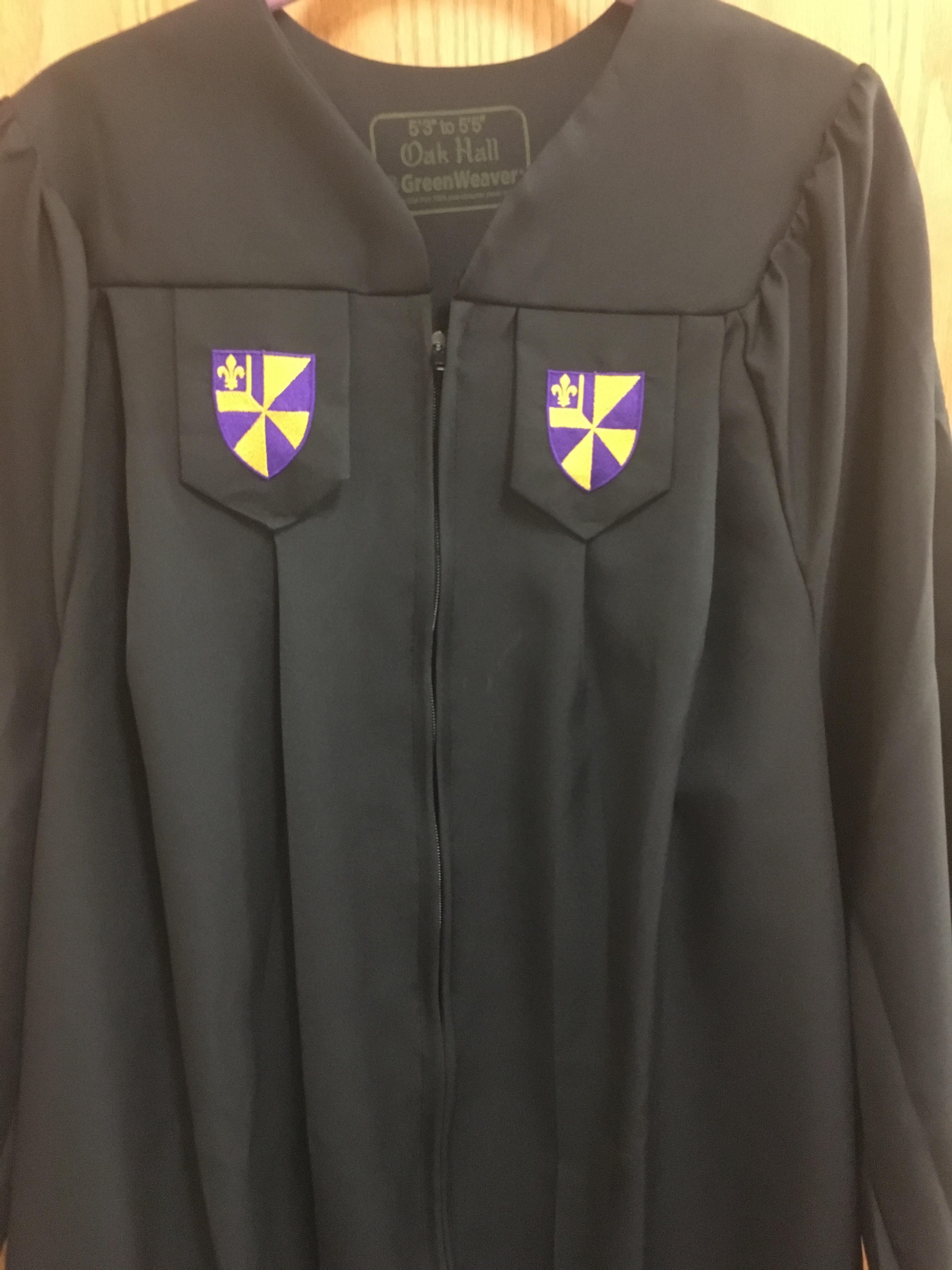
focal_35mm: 29
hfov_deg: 48.2
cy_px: 635
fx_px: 1063
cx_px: 476
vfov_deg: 61.7
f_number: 2.2
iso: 320
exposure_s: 1/15
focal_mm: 4.15
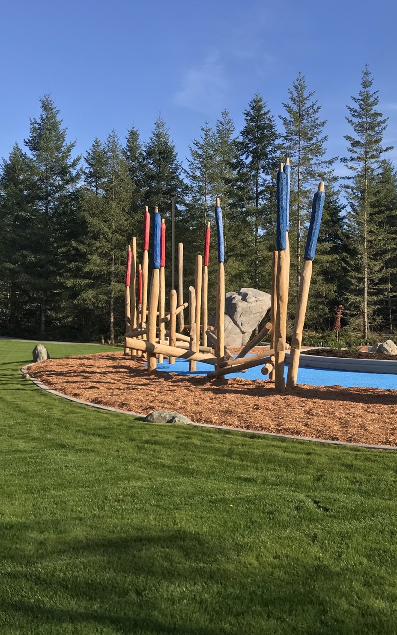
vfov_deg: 49.3
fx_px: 693
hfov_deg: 31.8
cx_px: 250
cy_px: 316
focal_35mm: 40
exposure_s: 1/1429
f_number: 1.8
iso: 20
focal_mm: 3.99
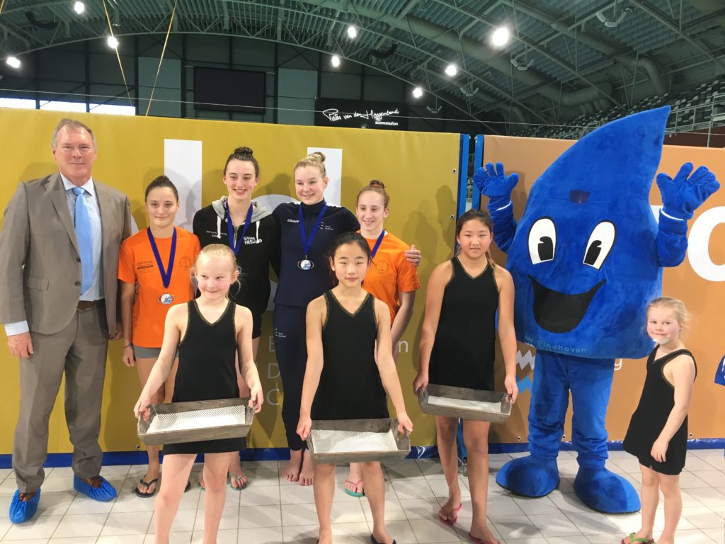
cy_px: 272
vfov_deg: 48.2
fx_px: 607
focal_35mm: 29
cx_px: 362
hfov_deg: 61.7
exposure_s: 1/33
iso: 50
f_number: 2.2
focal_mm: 4.15
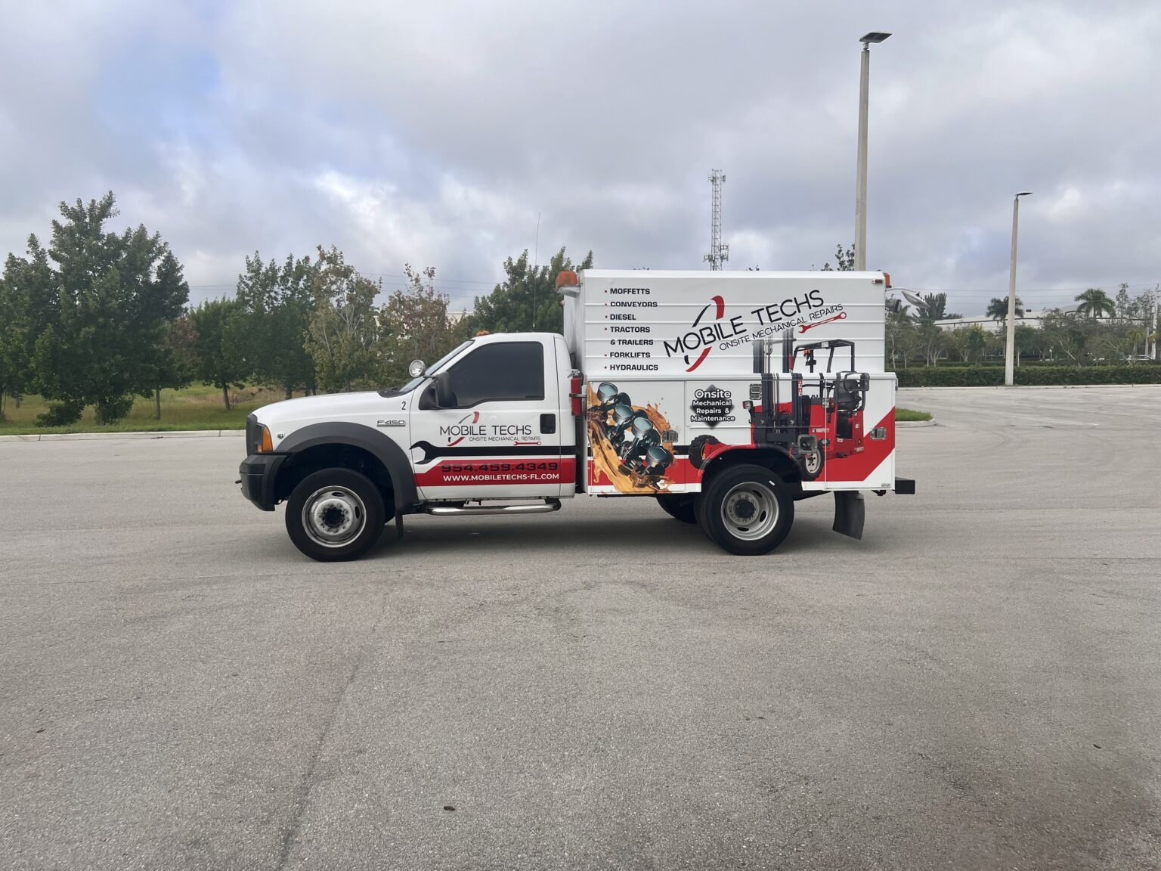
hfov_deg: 67.3
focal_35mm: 26
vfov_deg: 53.1
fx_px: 872
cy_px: 436
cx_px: 580
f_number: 1.5
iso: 50
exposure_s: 1/3165
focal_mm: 5.7
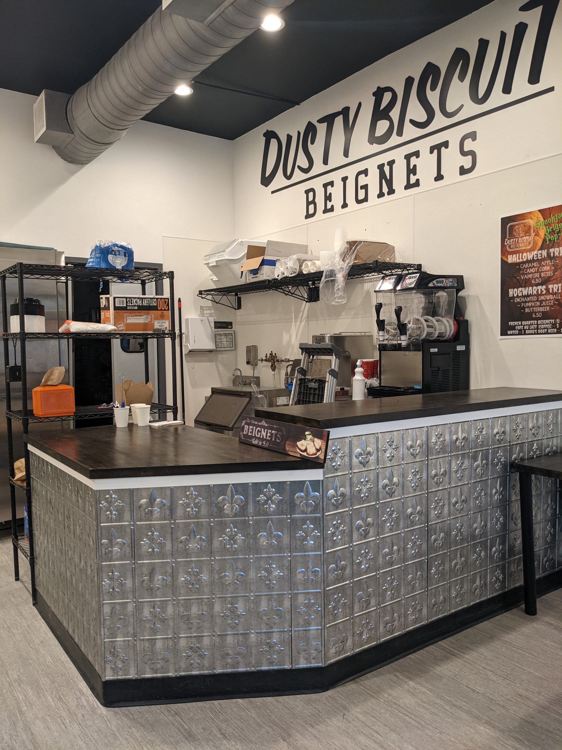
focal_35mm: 27
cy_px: 375
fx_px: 584
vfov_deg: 65.3
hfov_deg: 51.4
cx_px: 281
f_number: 1.73
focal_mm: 4.38
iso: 98
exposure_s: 1/24
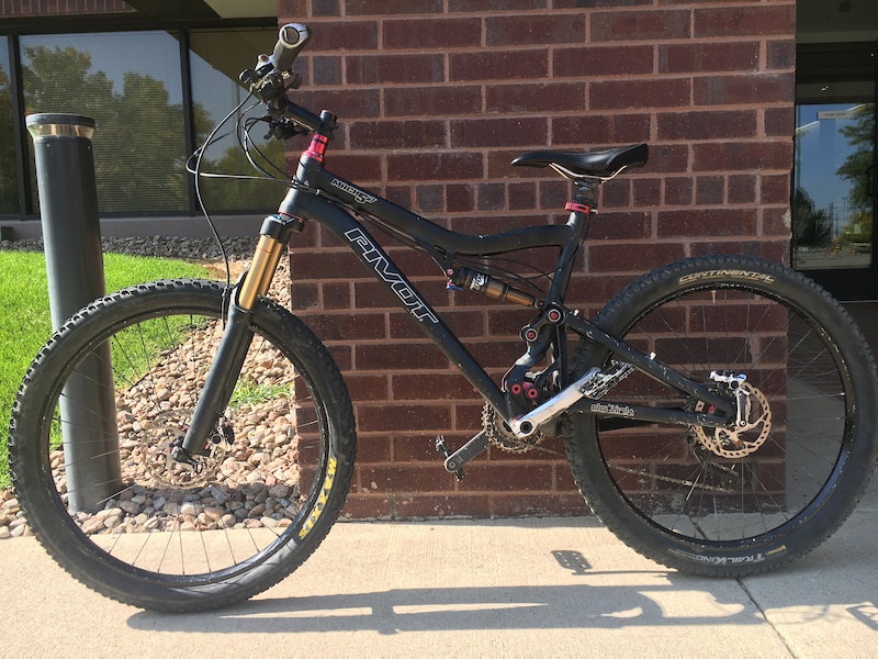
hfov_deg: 61.7
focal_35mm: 29
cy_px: 330
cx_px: 439
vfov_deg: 48.2
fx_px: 736
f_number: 2.2
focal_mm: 4.15
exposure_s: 1/409
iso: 25
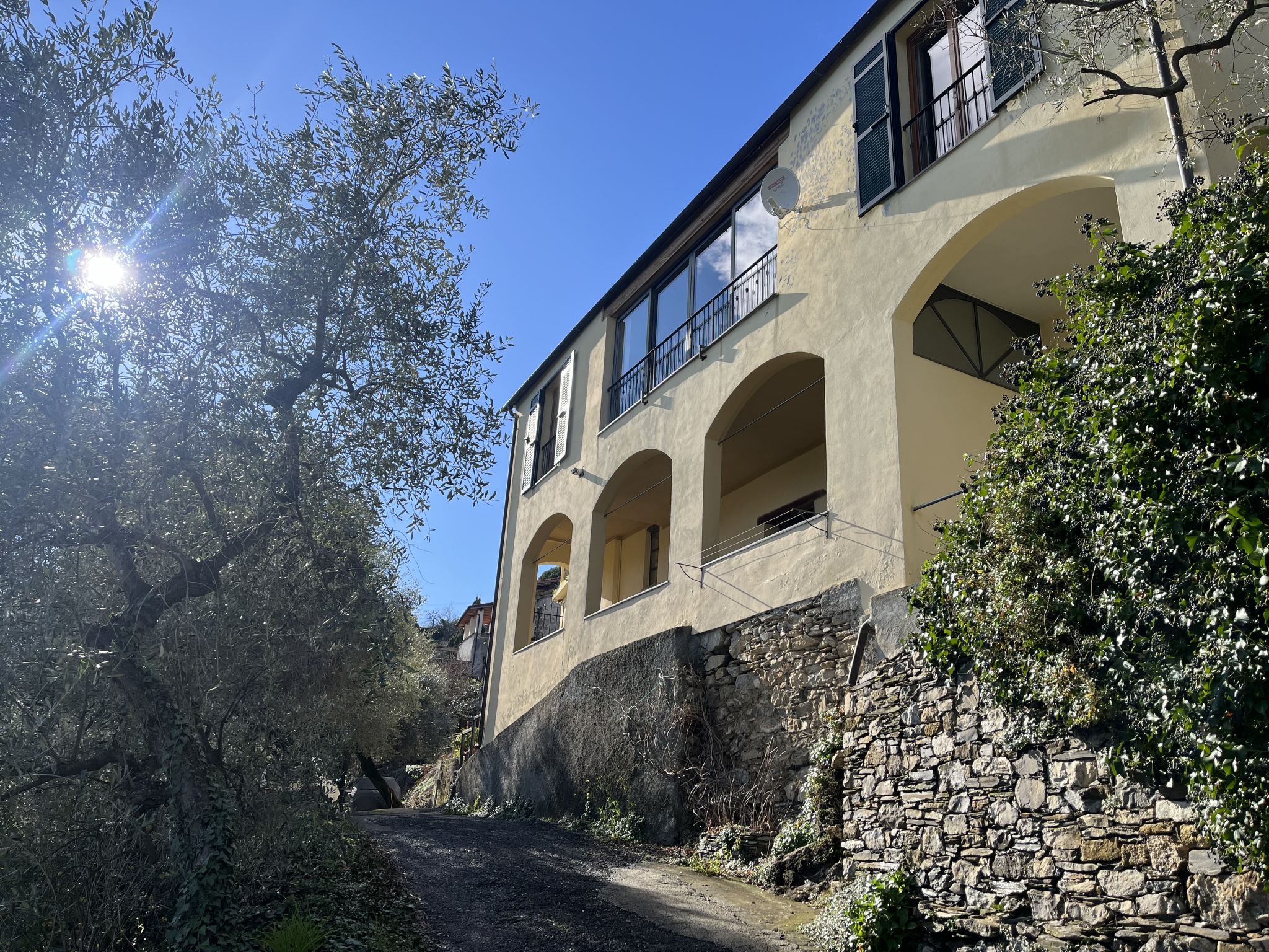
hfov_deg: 67.3
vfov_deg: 53.1
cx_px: 634
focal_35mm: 26
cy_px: 476
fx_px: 953
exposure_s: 1/2571
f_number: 1.6
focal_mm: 5.1
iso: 50
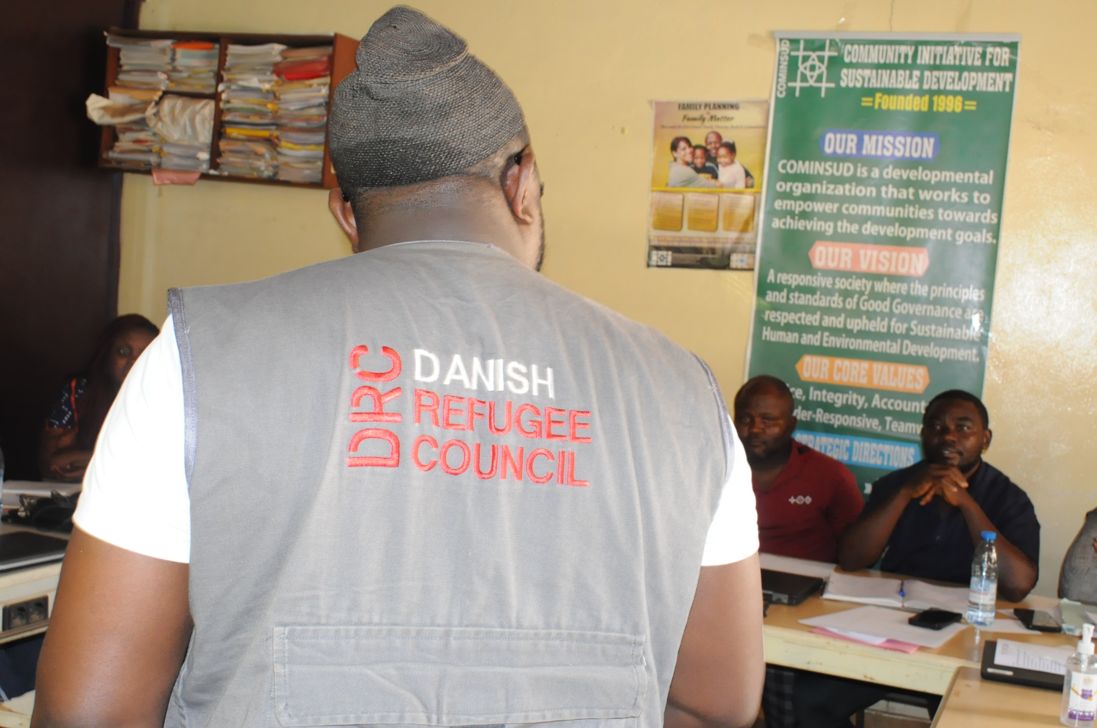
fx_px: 1278
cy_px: 364
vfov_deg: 31.8
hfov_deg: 46.4
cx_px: 548
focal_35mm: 42
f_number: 9
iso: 1600
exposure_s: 1/10
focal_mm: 28
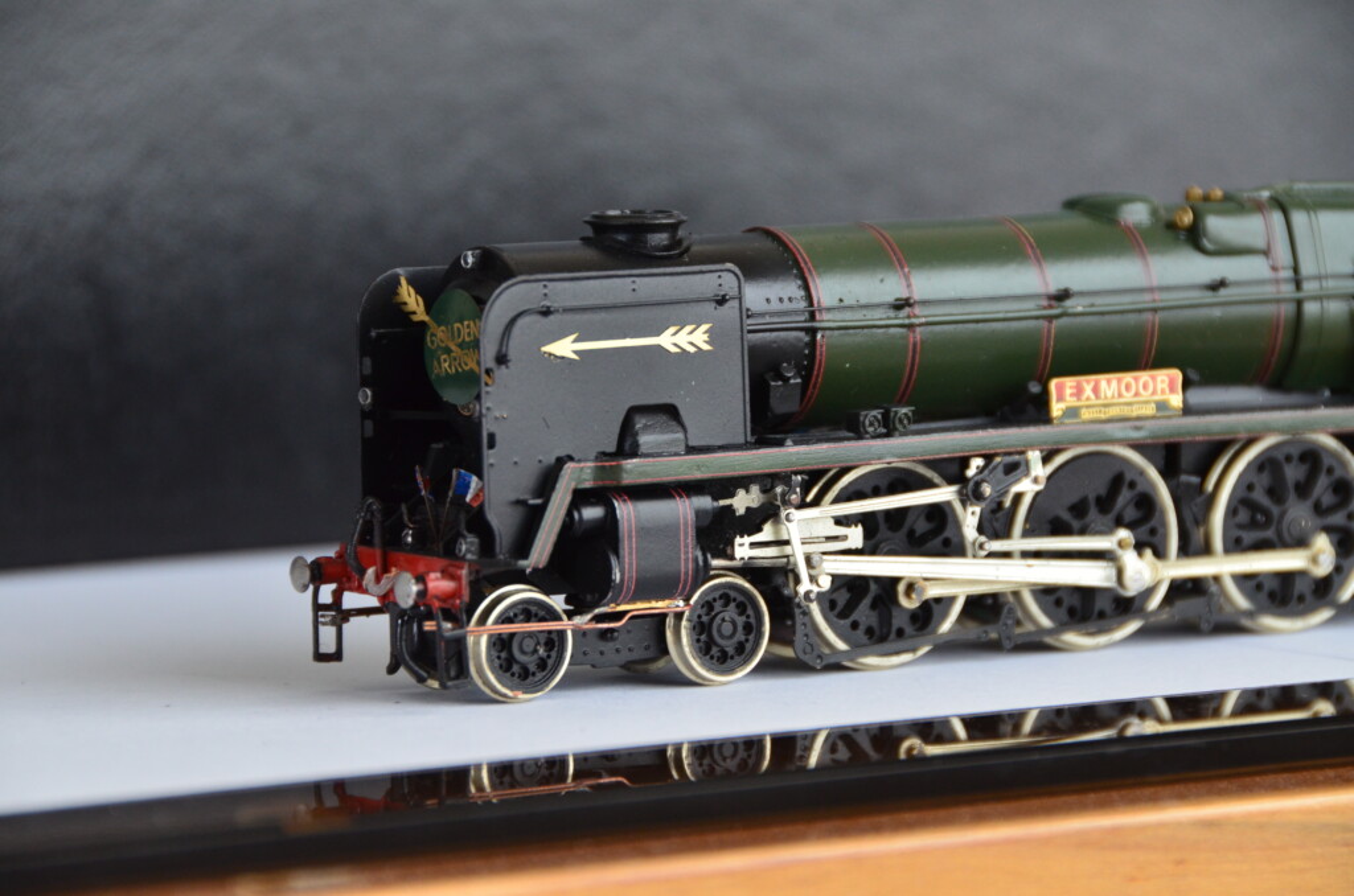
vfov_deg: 5.4
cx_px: 677
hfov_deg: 8.1
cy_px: 448
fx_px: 9570
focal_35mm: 255
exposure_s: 1/40
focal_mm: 170
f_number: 7.1
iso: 800
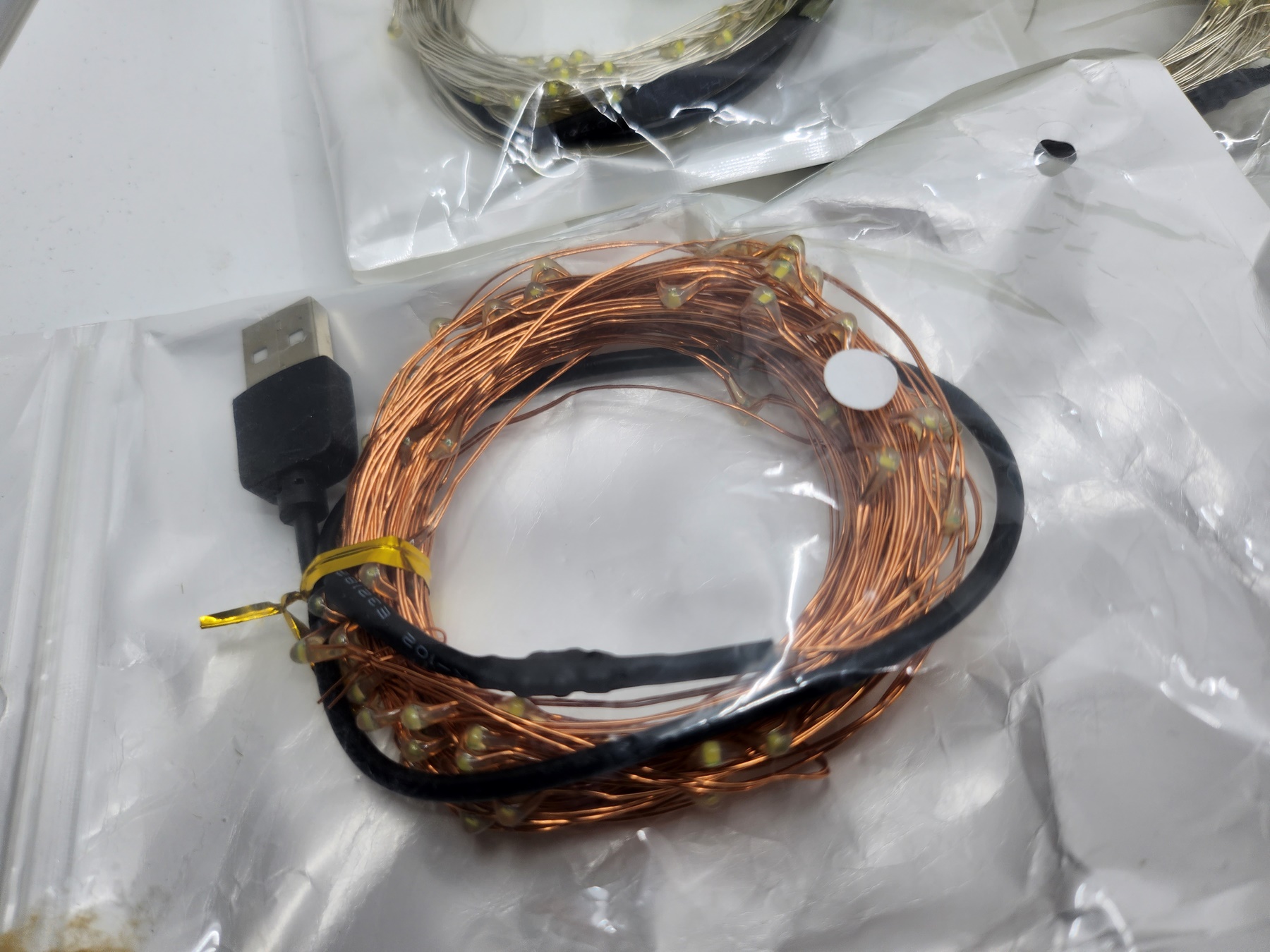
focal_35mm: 24
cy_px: 476
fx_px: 881
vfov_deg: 56.8
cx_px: 635
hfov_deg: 71.6
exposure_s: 1/450
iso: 50
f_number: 1.8
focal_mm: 5
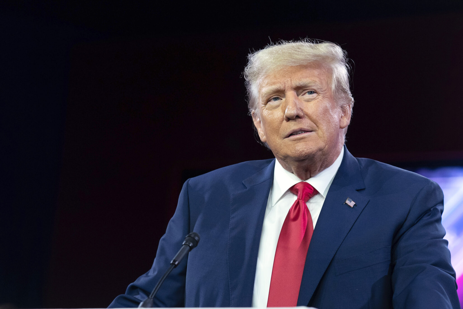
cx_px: 232
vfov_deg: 14.2
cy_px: 154
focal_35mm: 96
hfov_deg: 21.2
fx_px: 1234
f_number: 3.5
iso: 1600
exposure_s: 1/400
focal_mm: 96
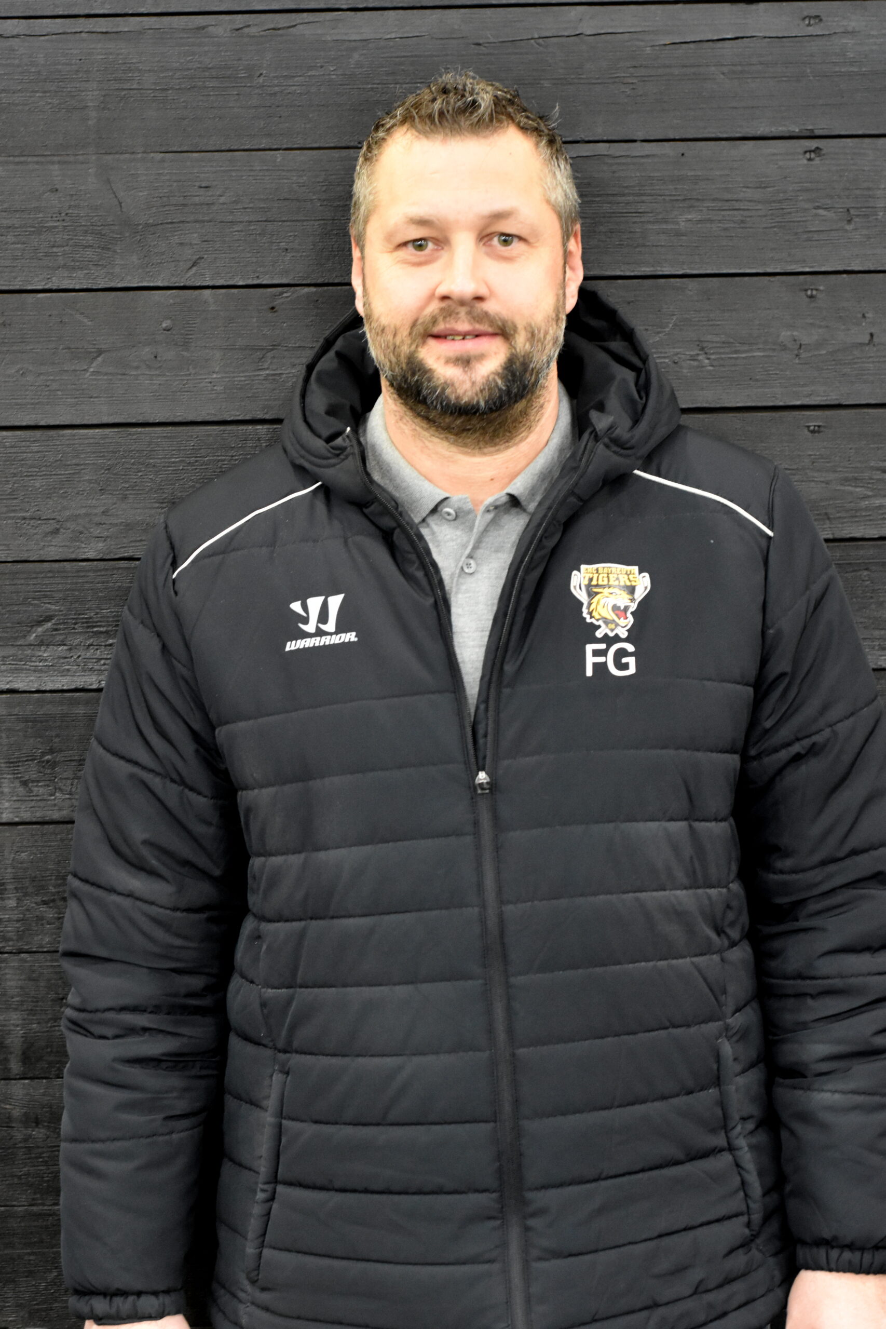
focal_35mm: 75
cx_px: 443
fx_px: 2768
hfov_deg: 18.2
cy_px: 664
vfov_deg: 27.0
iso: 2800
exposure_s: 1/80
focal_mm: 50
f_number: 3.2
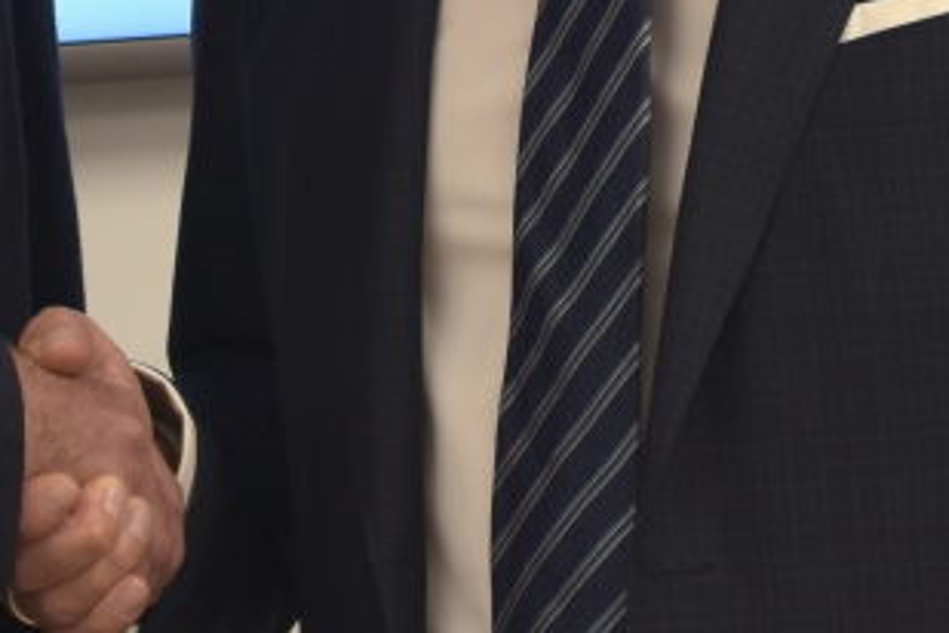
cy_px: -200
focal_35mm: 204
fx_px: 5376
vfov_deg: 6.7
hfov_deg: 10.0
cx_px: -132
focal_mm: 35
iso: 320
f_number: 4.5
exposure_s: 1/100
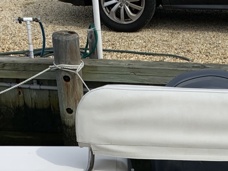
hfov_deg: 24.4
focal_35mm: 78
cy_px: 229
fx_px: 514
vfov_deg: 17.6
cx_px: 200
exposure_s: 1/3650
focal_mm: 4.25
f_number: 1.8
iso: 25
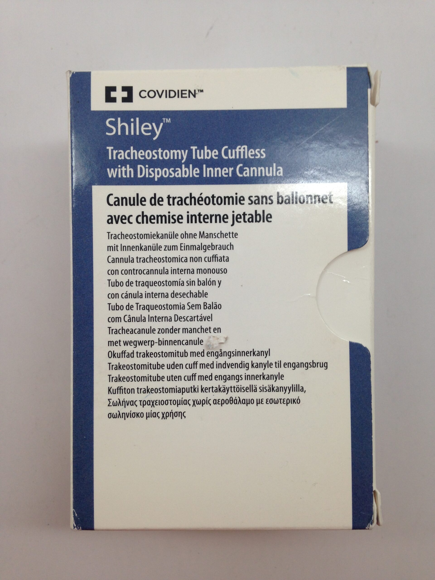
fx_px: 553
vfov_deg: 55.4
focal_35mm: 33
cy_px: 290
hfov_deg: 42.9
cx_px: 218
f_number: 2.4
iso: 50
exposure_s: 1/60
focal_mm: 4.12
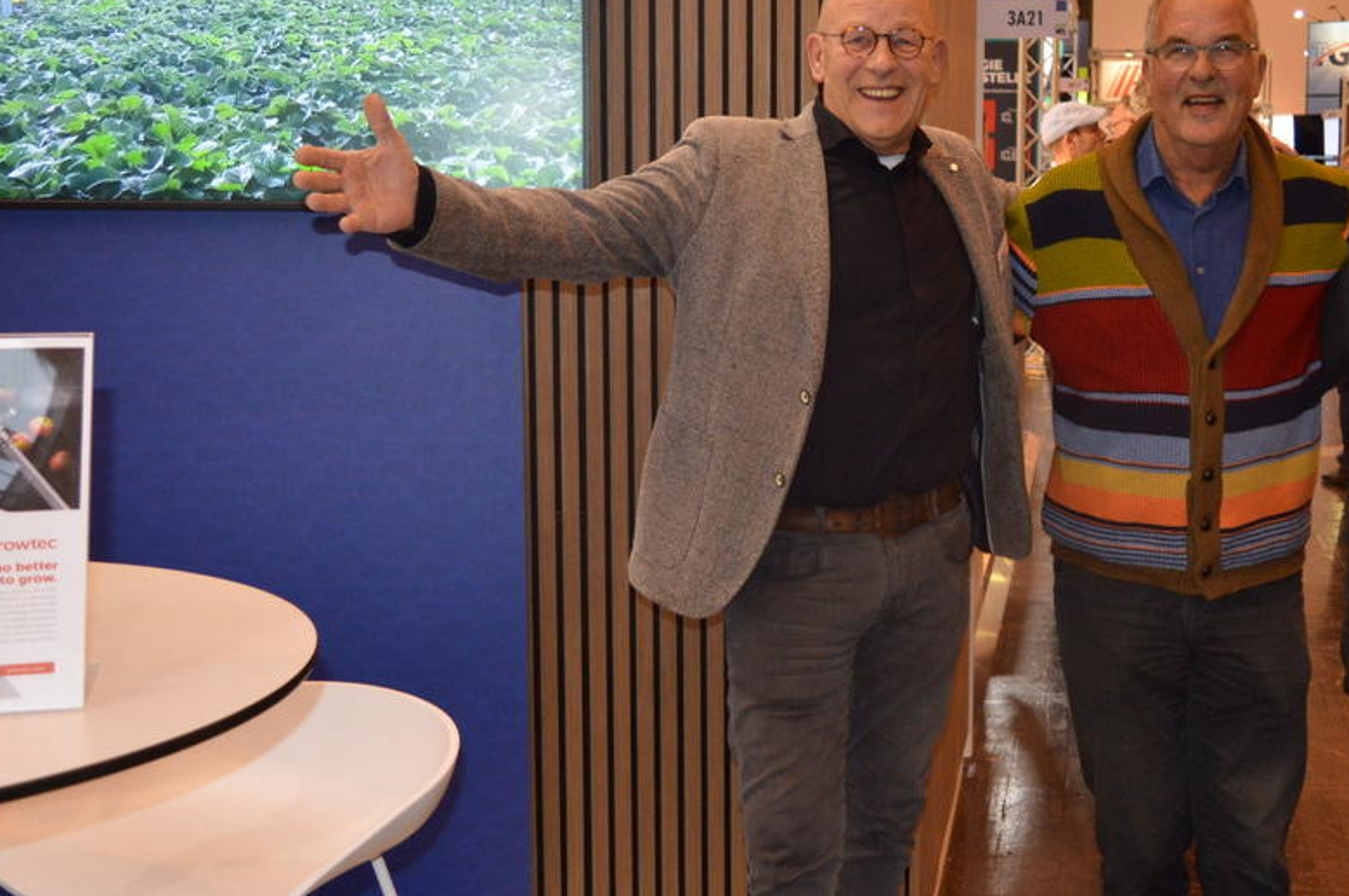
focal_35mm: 52
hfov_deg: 37.8
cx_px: 926
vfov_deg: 26.0
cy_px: 401
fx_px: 1940
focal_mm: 21
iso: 1100
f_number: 3.8
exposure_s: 1/200
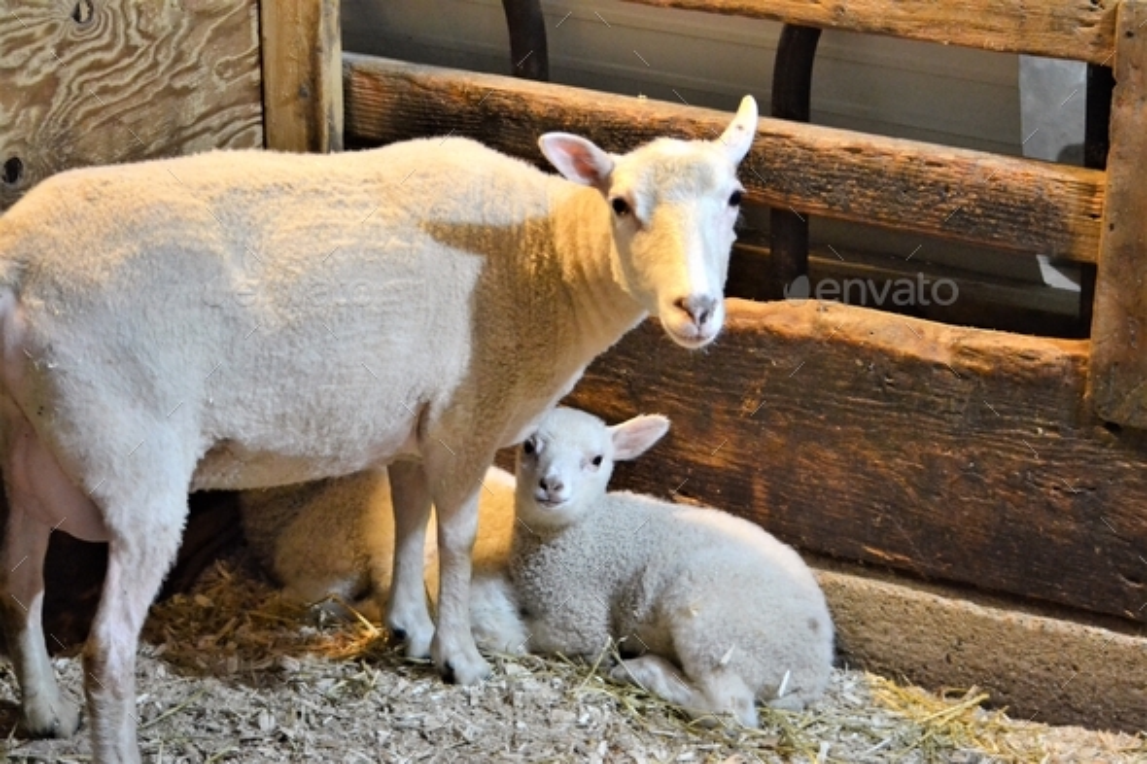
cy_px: 382
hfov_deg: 24.6
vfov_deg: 16.5
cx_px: 574
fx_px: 2628
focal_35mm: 82
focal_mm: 55
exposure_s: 1/30
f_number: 4.5
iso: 3200
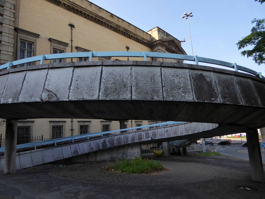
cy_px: 100
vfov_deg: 54.9
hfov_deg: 69.4
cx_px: 132
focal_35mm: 25
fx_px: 191
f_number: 3.3
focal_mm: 4.3
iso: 160
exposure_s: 1/640
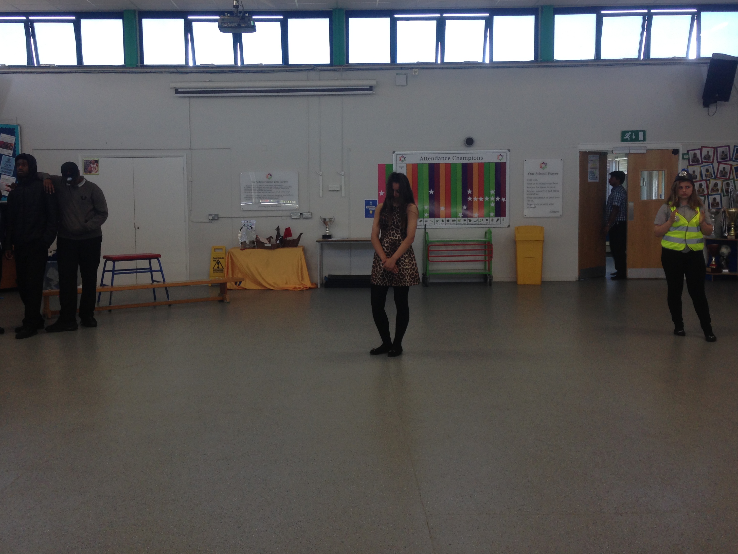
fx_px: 789
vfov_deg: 38.6
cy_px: 250
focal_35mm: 37
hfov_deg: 50.1
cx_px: 356
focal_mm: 4.12
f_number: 2.4
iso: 50
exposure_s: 1/24
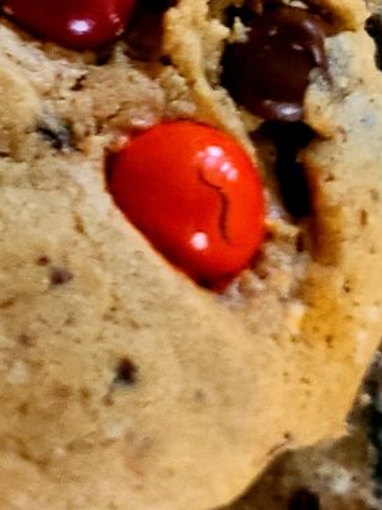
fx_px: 1634
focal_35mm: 111
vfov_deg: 14.7
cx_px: -8
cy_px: -506
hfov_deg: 13.1
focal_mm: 5.4
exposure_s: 1/24
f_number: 1.8
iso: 640
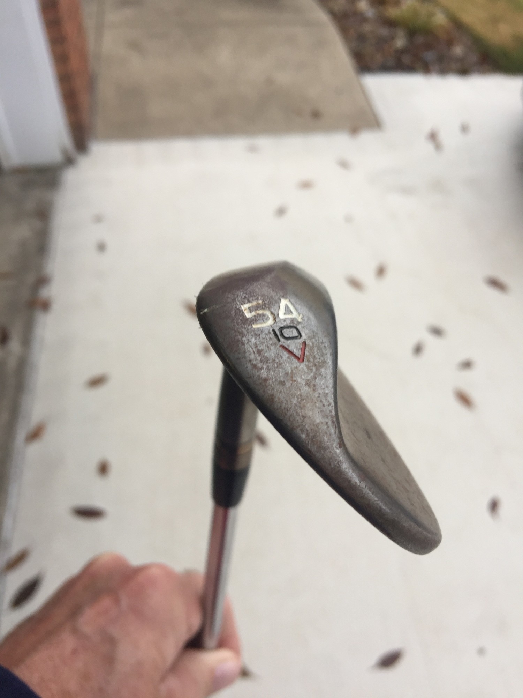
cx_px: 262
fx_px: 584
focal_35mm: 29
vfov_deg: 61.7
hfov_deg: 48.2
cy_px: 349
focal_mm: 4.15
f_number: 2.2
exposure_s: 1/60
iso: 40
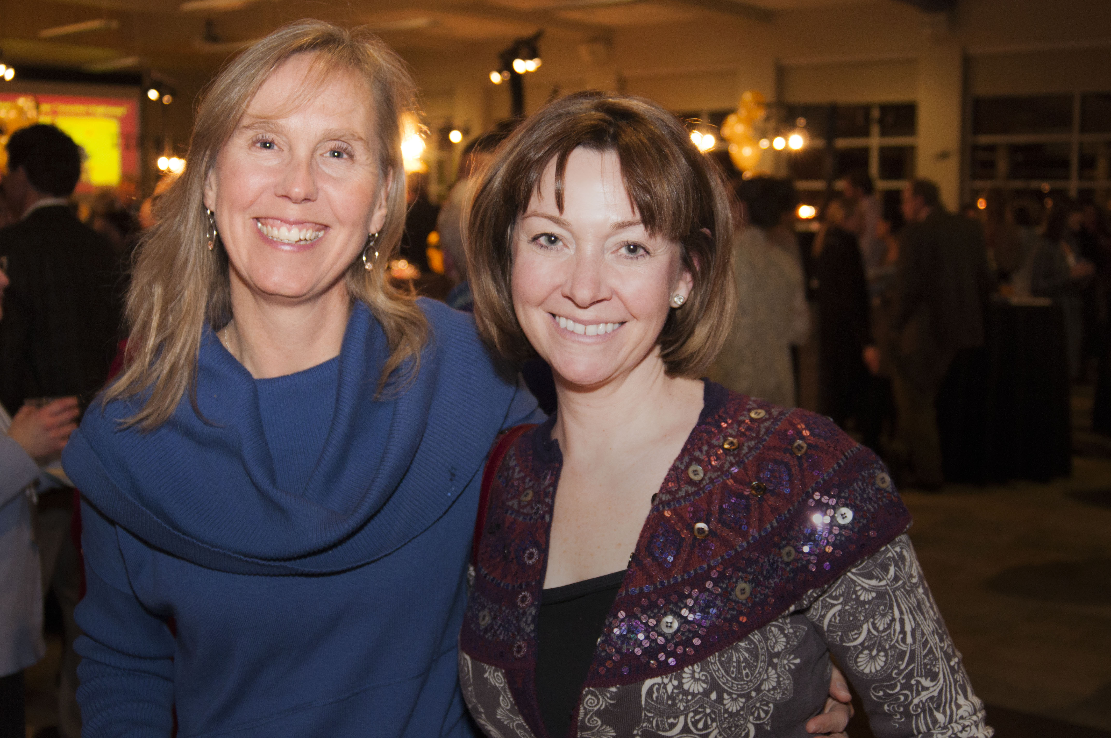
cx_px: 556
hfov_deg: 46.4
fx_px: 1295
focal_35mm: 42
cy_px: 369
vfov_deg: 31.8
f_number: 4
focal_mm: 28
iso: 1600
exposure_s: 1/60
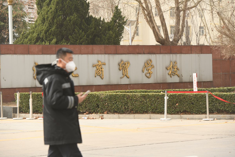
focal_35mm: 125
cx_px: 118
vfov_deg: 11.0
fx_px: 816
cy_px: 78
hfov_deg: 16.4
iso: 160
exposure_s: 1/320
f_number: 4
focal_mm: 125
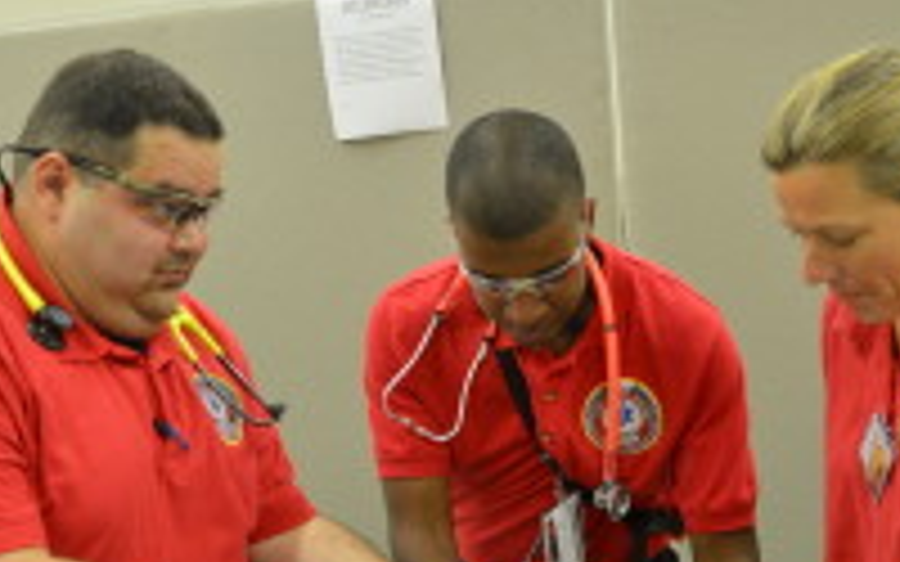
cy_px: 396
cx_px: 423
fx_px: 1349
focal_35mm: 55
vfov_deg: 23.4
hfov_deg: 36.9
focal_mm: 18
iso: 400
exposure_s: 1/20
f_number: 4.5
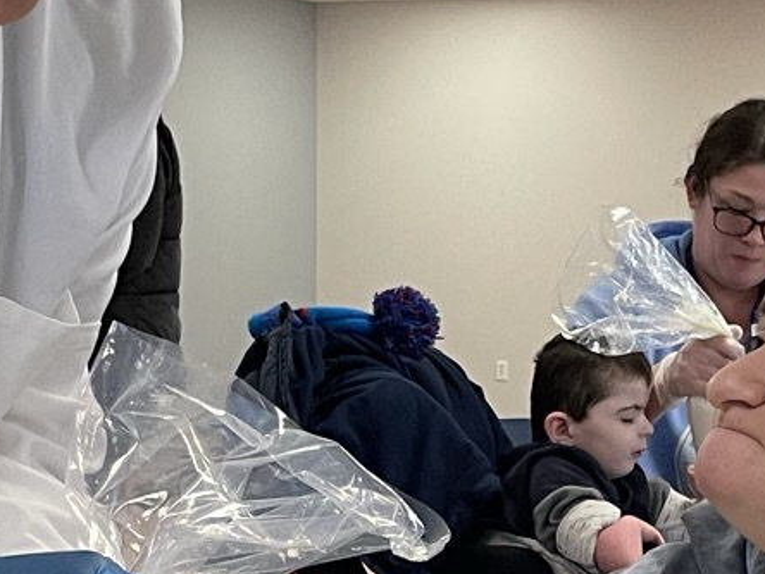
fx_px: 2652
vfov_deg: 12.2
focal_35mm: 120
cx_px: 432
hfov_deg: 16.4
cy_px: 590
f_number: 1.6
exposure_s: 1/95
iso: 125
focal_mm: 4.2
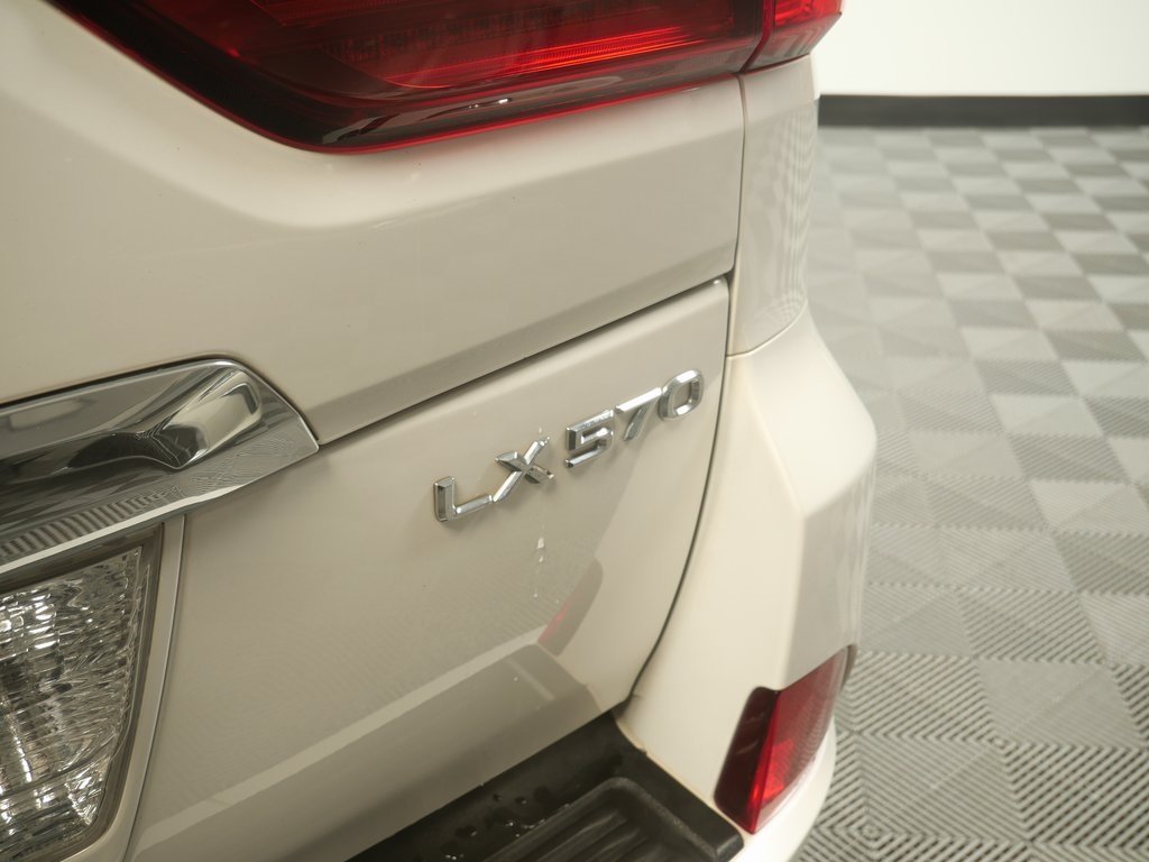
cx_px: 574
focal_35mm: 40
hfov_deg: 46.8
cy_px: 431
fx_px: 1328
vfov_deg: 36.0
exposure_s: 1/200
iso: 250
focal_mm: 20
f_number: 5
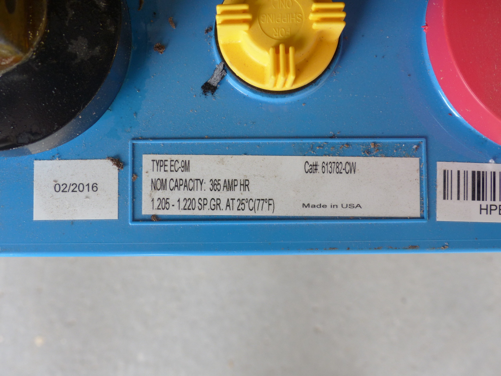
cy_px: 188
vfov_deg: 32.9
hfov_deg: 42.9
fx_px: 637
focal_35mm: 44
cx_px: 250
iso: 100
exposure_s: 1/50
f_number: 2.8
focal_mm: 7.8
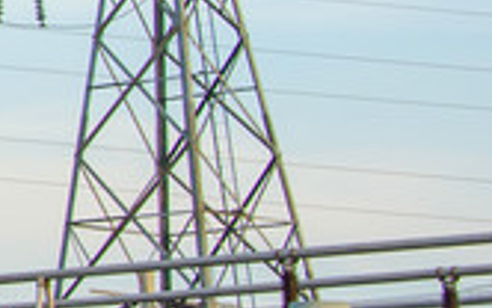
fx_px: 4294
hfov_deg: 6.1
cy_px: -151
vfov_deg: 4.1
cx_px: -981
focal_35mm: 320
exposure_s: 1/60
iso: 100
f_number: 8
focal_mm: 34
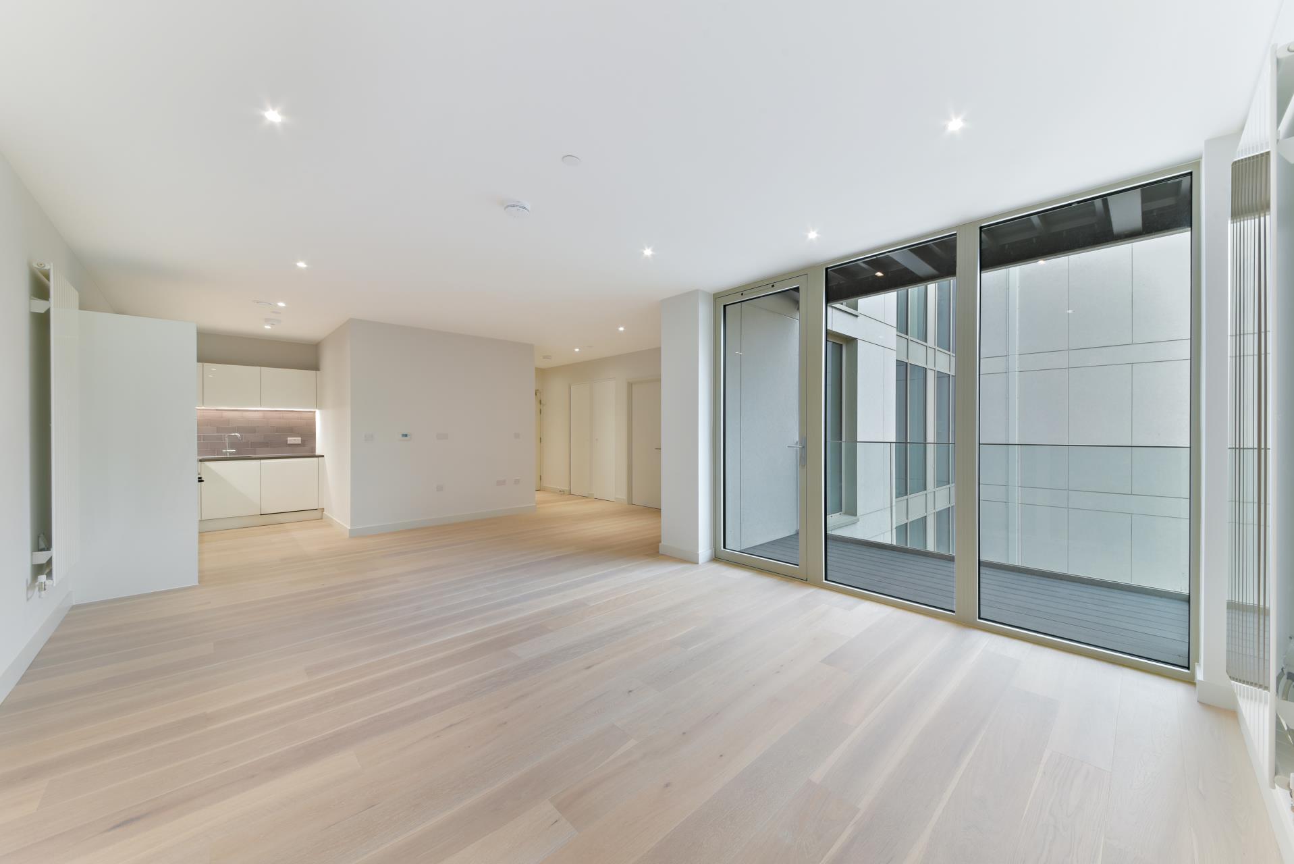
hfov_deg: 112.6
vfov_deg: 90.1
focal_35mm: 12
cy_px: 432
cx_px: 647
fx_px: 432
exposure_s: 1/8
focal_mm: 12
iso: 200
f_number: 16
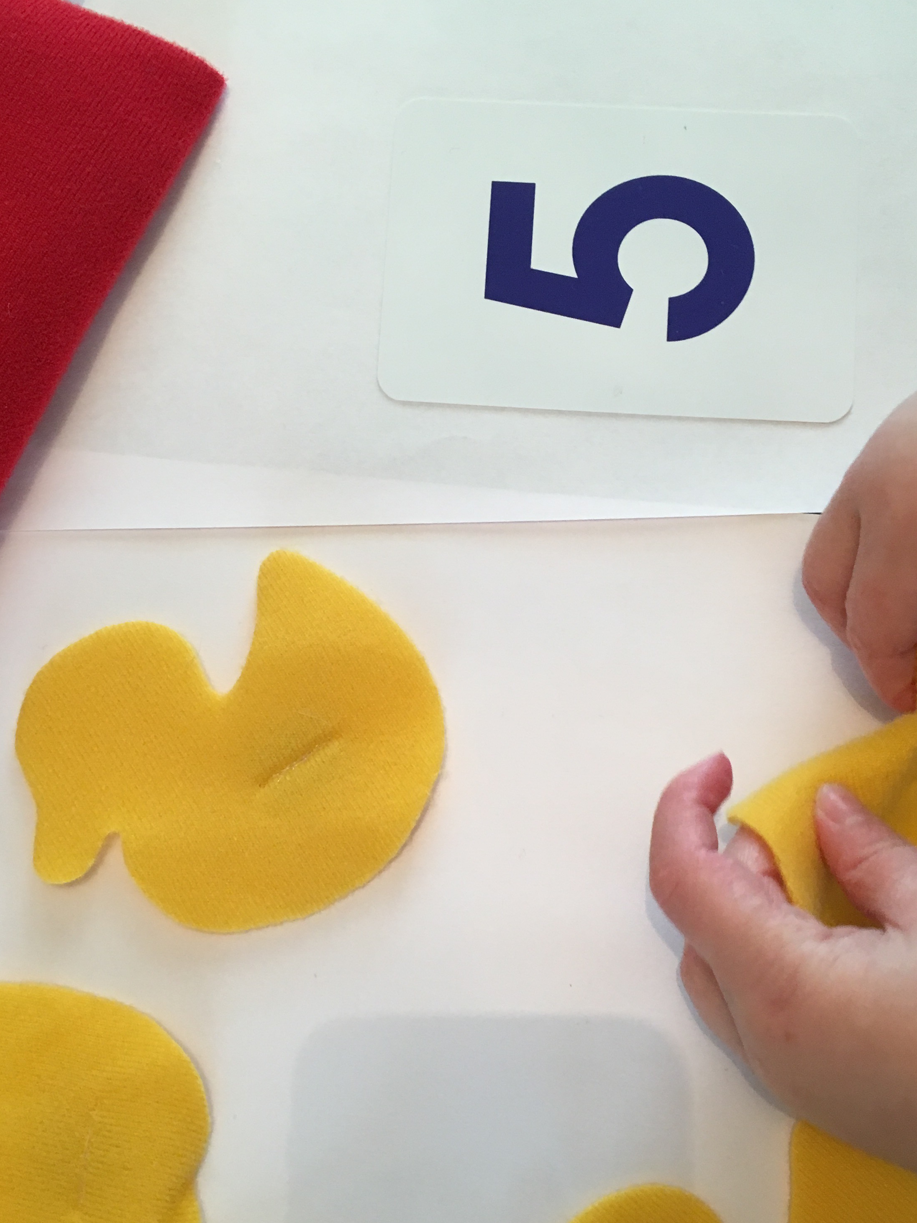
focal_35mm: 40
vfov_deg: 46.5
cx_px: 418
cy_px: 744
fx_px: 1413
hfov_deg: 35.9
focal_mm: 4.15
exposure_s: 1/33
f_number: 2.2
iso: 125
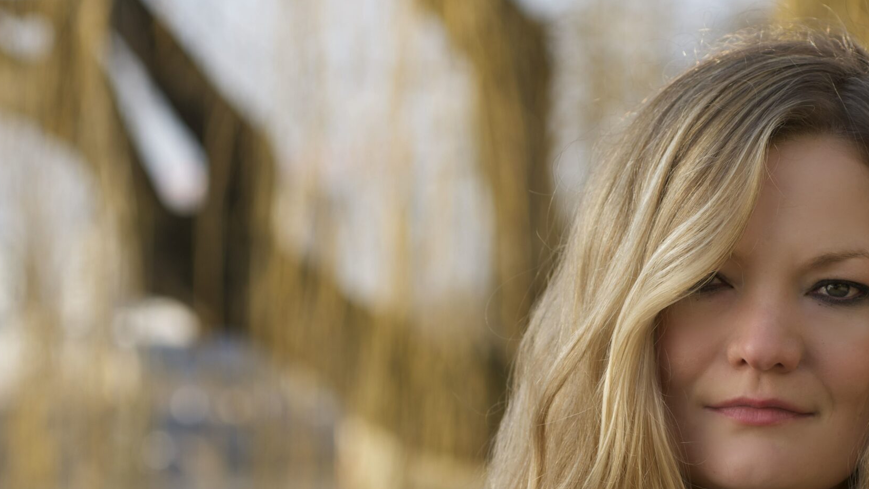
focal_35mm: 171
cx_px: 594
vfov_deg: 7.1
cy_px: 381
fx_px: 3941
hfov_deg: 12.6
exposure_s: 1/400
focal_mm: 105
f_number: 5.6
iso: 160
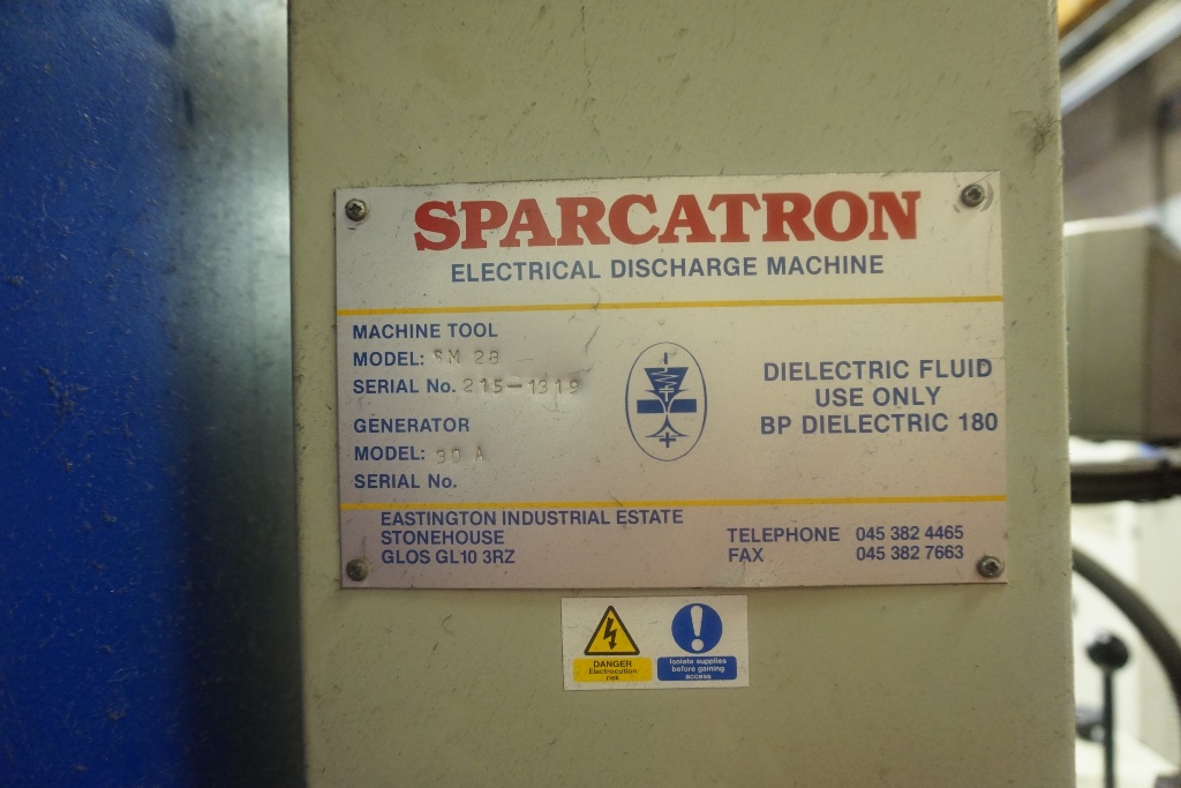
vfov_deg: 53.1
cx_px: 590
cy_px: 394
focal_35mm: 24
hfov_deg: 73.7
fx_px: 787
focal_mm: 16
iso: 2000
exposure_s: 1/60
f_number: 3.5
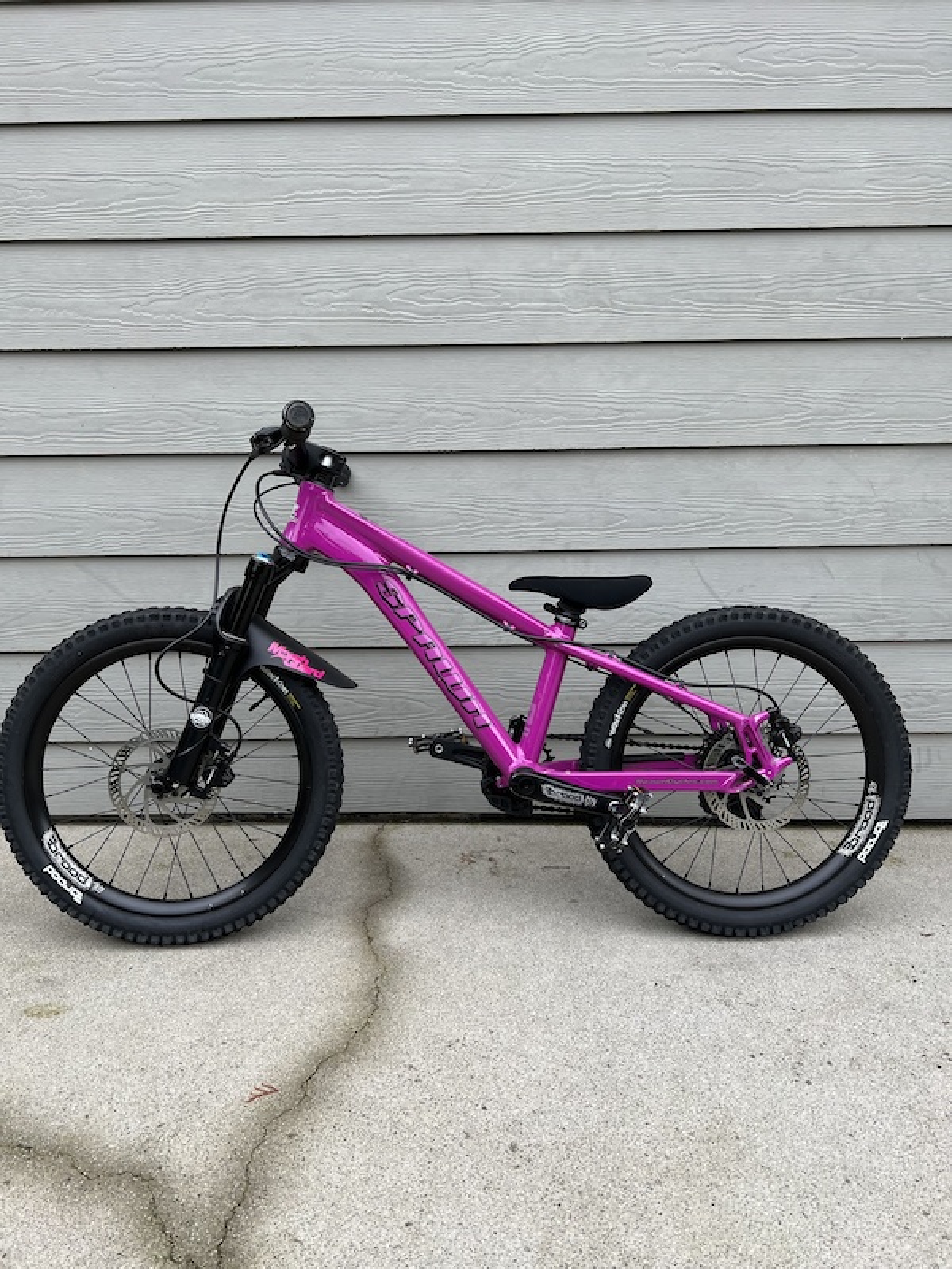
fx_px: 953
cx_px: 476
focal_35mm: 26
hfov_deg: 53.1
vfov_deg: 67.3
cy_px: 634
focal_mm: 5.7
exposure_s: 1/572
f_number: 1.5
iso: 50
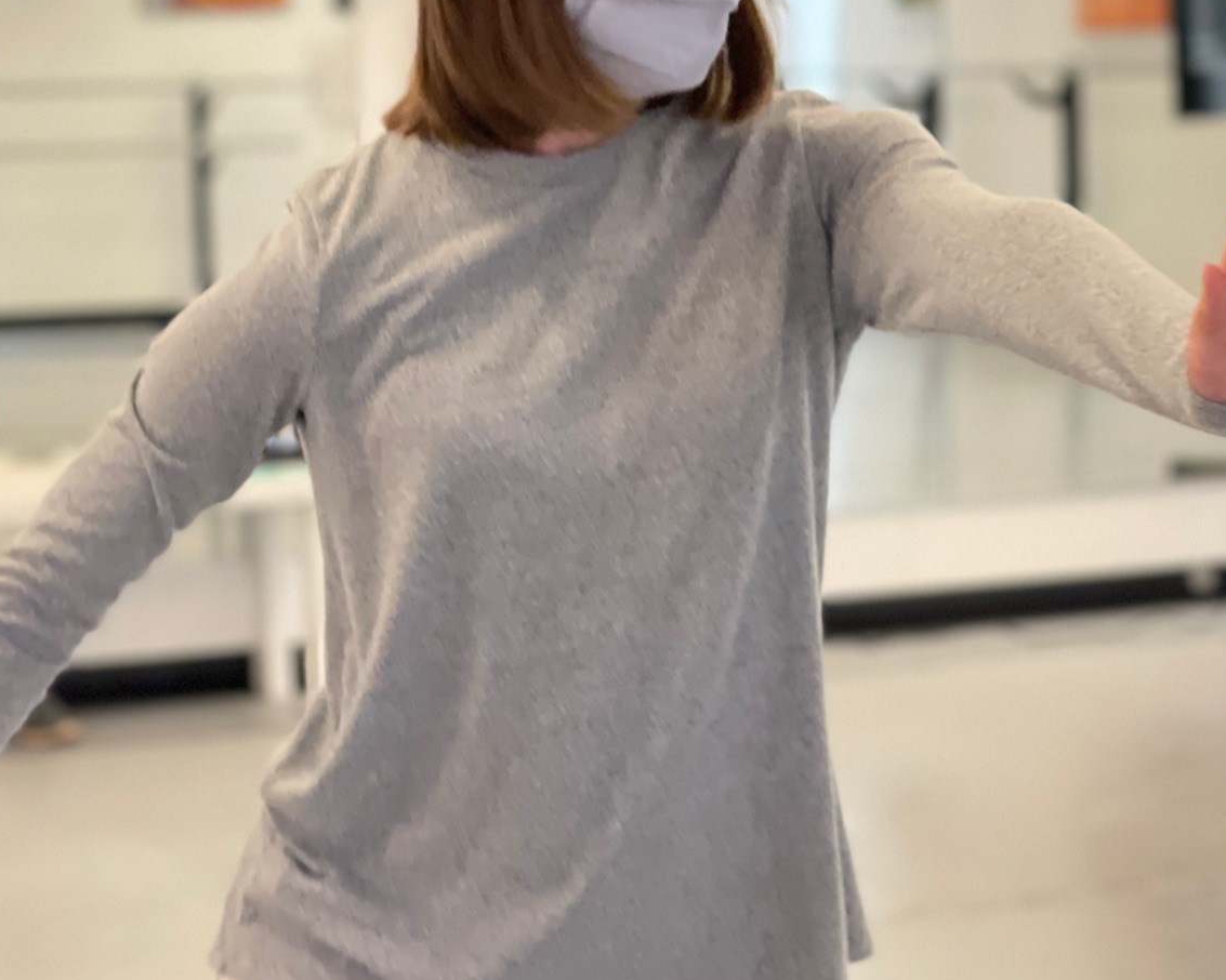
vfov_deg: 13.6
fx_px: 4099
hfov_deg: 17.0
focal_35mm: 113
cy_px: 233
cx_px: 669
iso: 200
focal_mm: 7.5
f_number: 2.2
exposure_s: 1/64
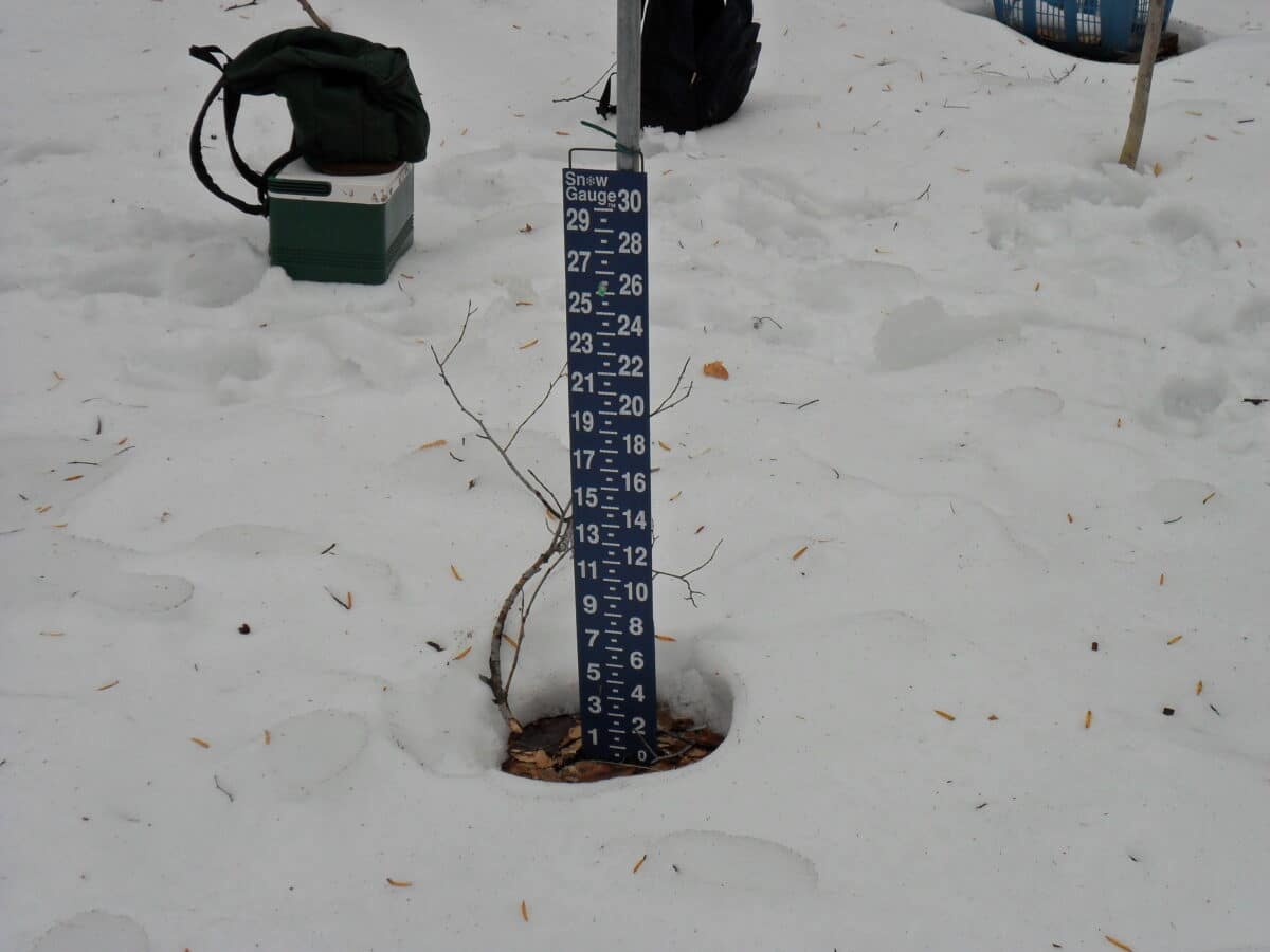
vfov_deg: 28.0
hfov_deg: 36.8
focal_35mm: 52
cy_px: 476
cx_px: 635
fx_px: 1908
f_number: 5
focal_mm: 9.3
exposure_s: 1/500
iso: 100
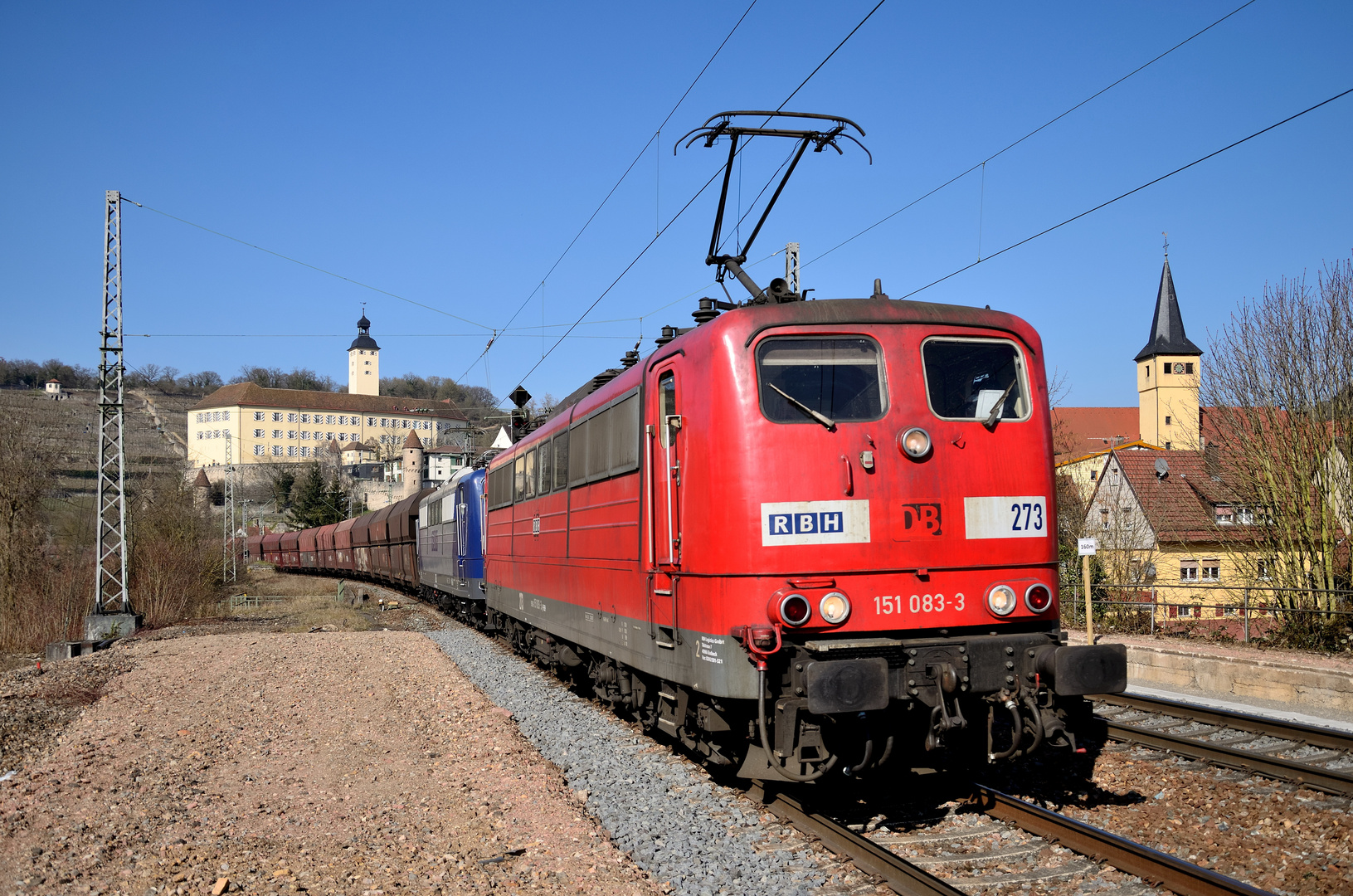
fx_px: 1238
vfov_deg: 39.8
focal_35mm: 33
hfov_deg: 57.3
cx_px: 676
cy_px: 448
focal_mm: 22
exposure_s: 1/800
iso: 100
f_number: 5
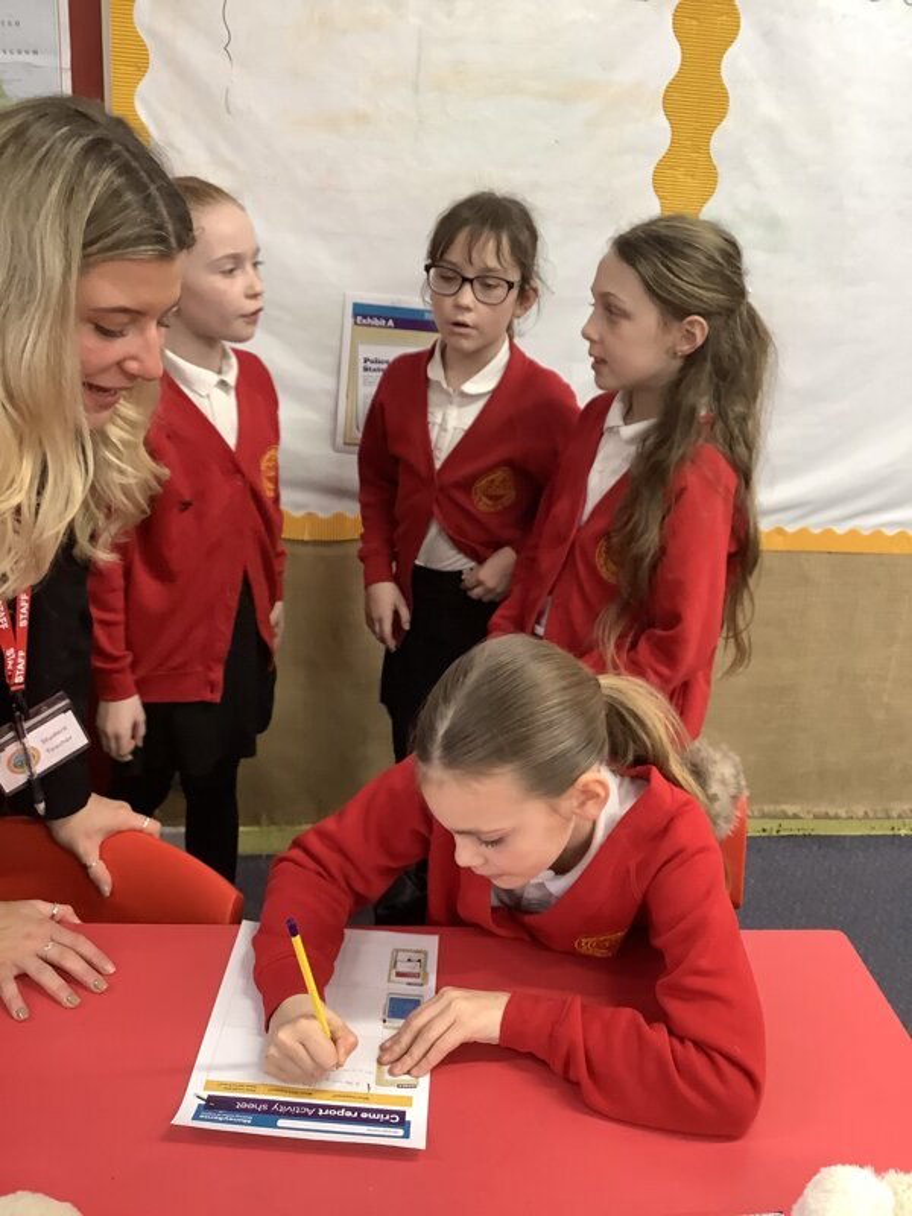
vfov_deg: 58.4
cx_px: 456
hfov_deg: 45.4
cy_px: 608
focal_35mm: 31
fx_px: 1089
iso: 200
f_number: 2.4
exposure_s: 1/60
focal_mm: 3.3
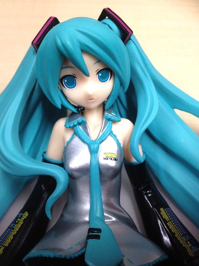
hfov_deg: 39.6
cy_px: 132
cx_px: 97
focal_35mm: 36
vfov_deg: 51.4
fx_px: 276
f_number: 2.4
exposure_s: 1/20
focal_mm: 4.28
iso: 80
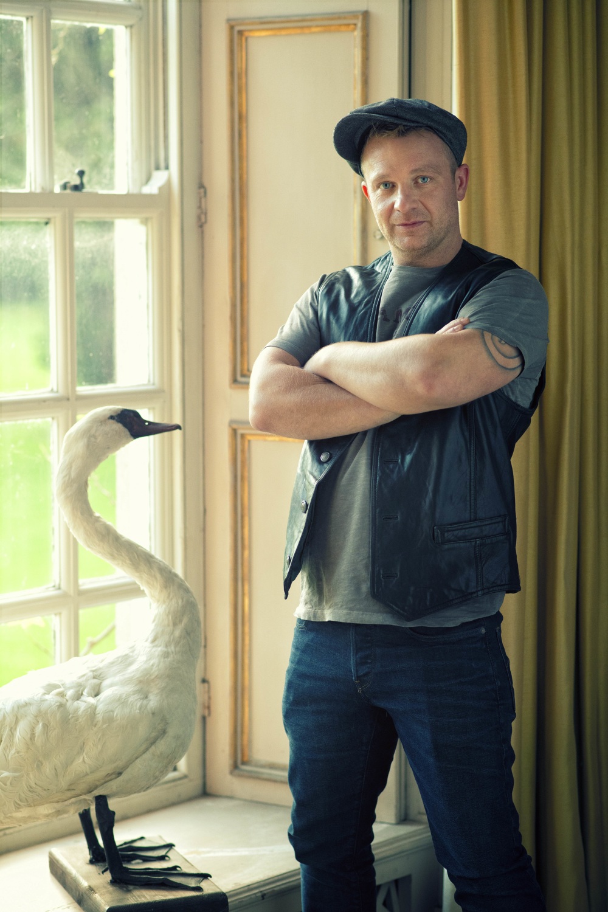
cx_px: 304
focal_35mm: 85
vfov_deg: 23.9
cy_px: 456
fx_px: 2153
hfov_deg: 16.1
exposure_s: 1/160
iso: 1250
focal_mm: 85
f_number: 2.8
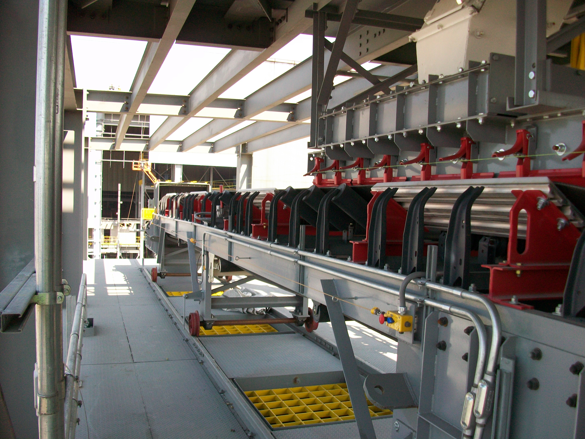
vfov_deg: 44.2
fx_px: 541
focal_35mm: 32
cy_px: 220
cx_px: 292
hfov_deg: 56.8
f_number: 2.8
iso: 64
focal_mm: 5.7
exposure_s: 1/250
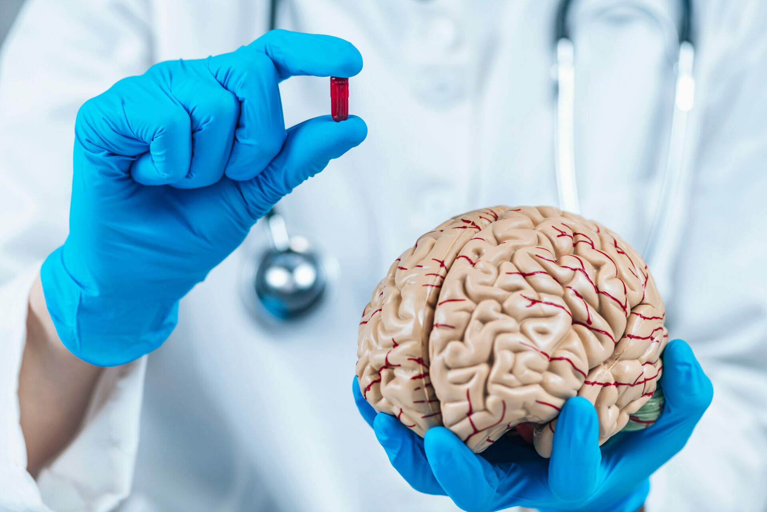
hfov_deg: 19.5
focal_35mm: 105
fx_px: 2237
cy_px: 256
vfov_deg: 13.0
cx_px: 384
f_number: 4.5
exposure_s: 1/160
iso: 64
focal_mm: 105
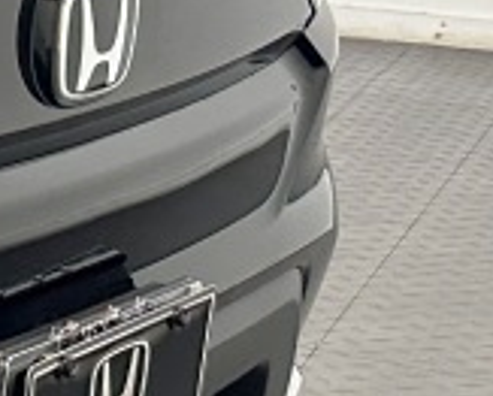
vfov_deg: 10.5
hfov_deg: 10.0
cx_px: -953
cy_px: 160
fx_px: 2149
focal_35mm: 147
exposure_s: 1/60
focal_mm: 6.86
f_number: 1.78
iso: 400
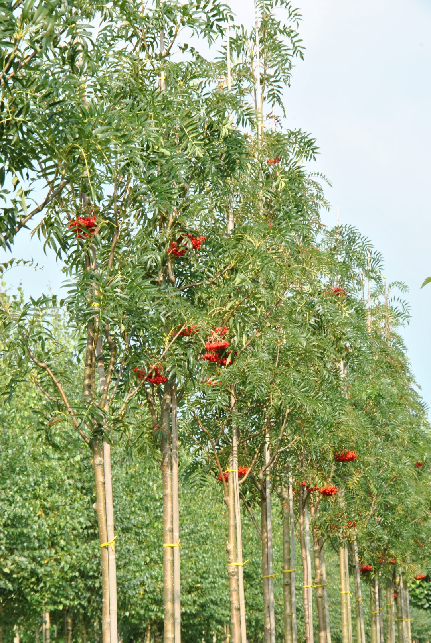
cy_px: 322
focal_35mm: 147
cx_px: 216
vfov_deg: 13.9
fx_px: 2632
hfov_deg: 9.4
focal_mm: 98
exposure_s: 1/80
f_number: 14
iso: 200
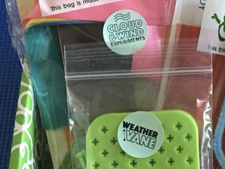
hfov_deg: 19.1
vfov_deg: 14.6
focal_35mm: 101
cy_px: 43
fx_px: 656
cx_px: 200
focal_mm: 4.15
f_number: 2.2
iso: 100
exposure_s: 1/8
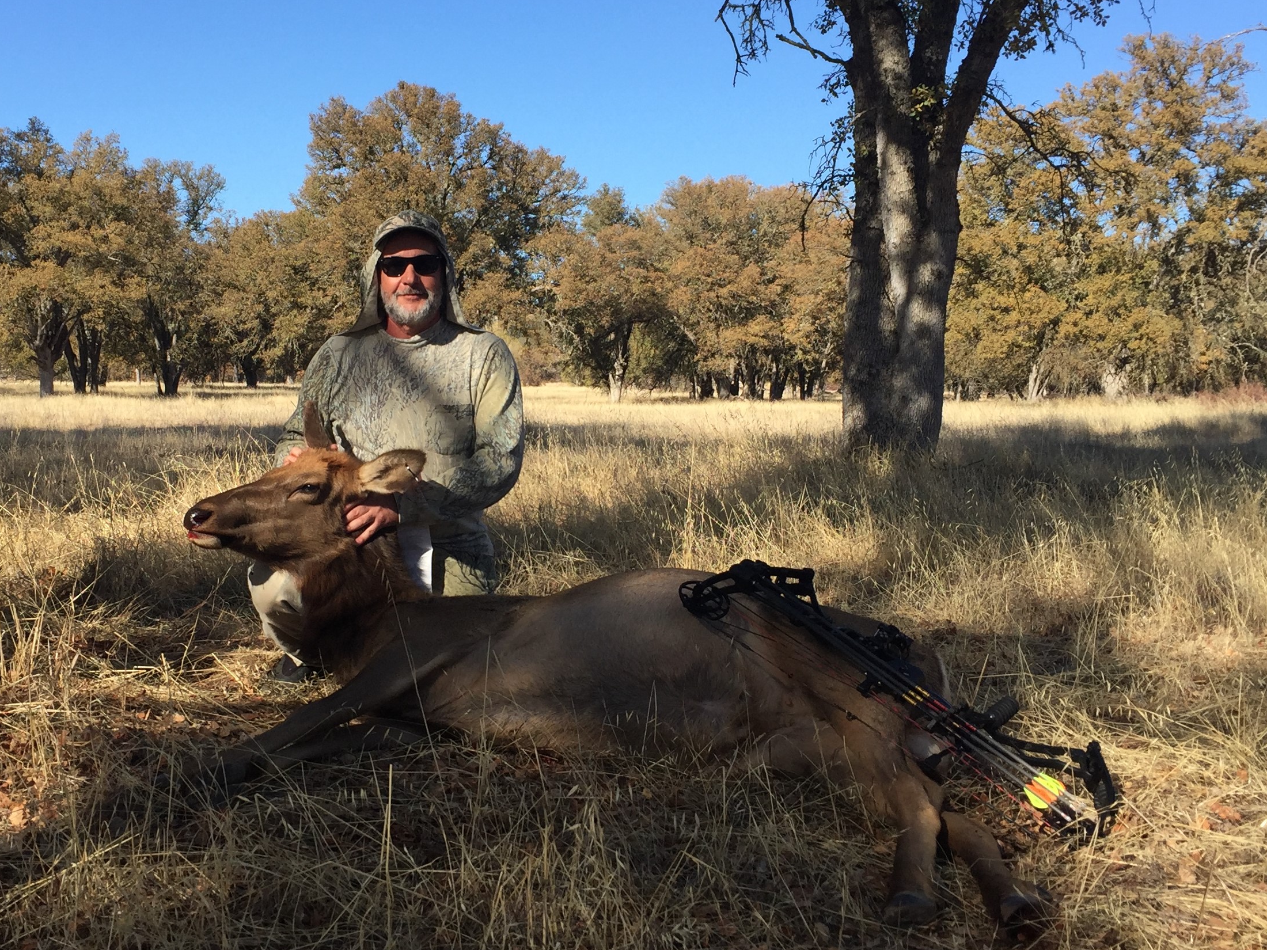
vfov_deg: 46.8
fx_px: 1098
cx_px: 630
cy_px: 468
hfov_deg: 60.0
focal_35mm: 30
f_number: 2.2
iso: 32
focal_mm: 4.15
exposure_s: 1/1199
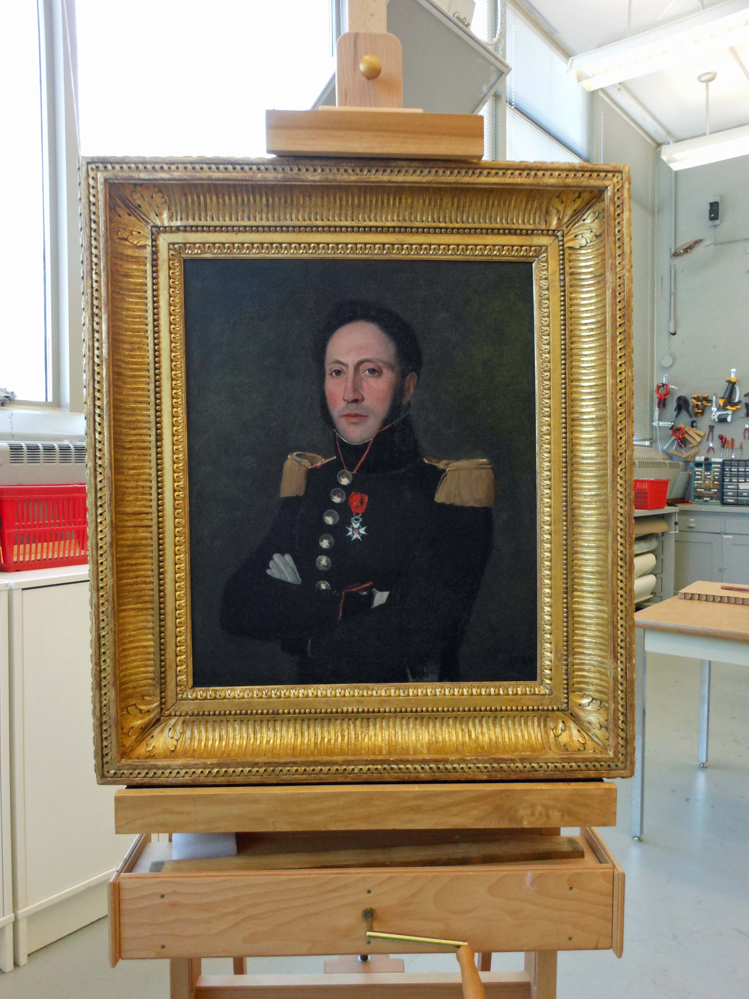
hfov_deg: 49.7
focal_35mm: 28
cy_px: 500
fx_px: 808
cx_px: 374
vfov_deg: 63.4
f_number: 3.7
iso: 400
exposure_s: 1/60
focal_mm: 5
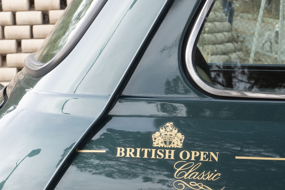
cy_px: 171
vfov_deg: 14.1
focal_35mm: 96
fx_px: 760
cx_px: 164
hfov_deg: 21.2
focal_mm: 24
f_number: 8
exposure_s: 1/50
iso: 200
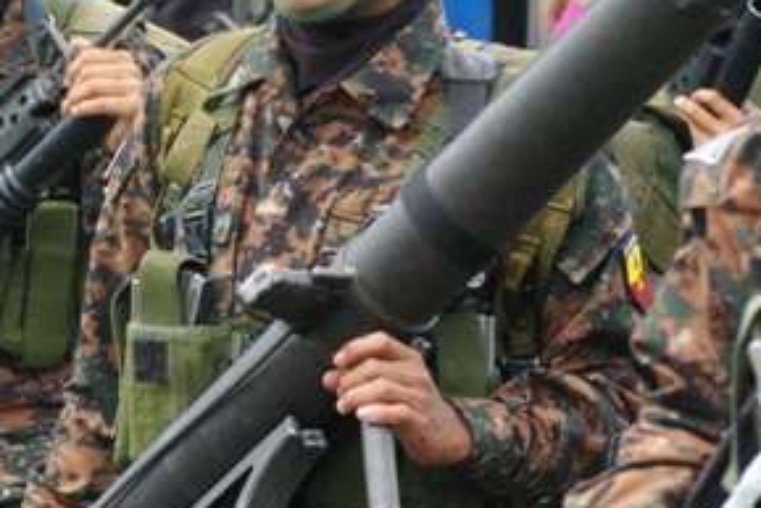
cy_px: 326
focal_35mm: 398
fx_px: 8417
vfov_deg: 3.5
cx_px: 147
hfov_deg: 5.2
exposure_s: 1/500
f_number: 9.5
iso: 1600
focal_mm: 120
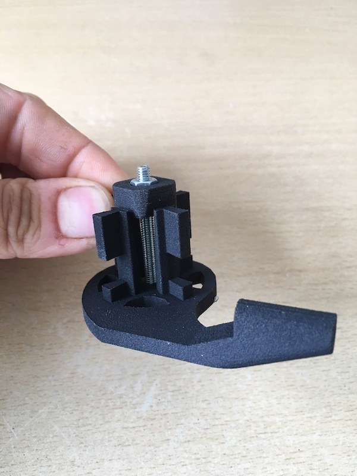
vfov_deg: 61.7
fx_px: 399
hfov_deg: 48.2
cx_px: 178
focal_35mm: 29
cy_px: 238
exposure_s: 1/33
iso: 64
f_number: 2.2
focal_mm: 4.15
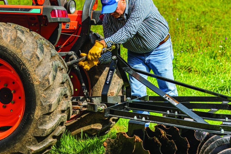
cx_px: 139
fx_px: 693
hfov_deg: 18.9
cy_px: 97
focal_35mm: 108
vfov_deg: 12.7
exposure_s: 1/800
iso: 100
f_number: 4
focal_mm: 70
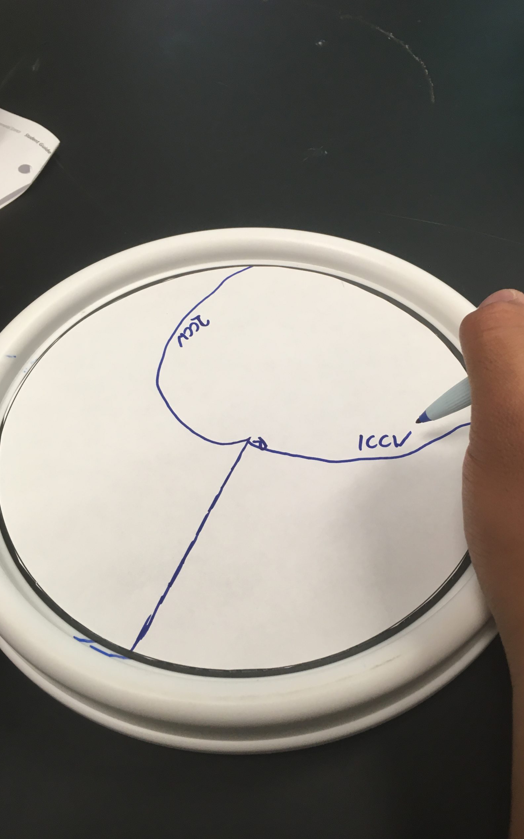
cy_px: 417
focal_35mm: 31
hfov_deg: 40.5
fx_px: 708
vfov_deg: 61.2
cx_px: 296
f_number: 2.2
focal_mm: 4.15
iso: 50
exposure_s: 1/30
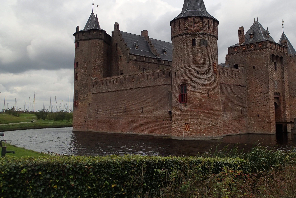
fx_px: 280
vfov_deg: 38.7
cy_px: 80
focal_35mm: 34
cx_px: 185
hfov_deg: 55.2
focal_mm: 4.5
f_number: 8
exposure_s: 1/160
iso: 100
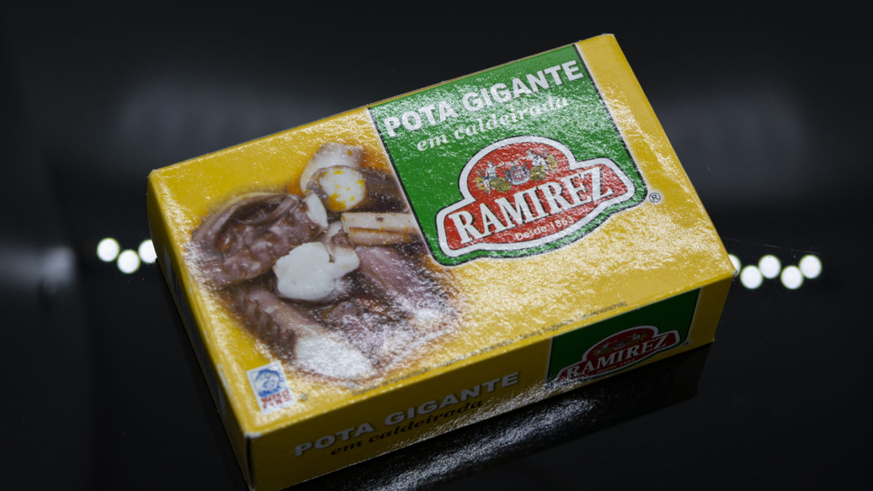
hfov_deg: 24.3
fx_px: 2026
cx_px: 440
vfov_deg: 13.8
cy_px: 263
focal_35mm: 88
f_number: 5.6
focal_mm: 55
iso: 400
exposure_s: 1/90
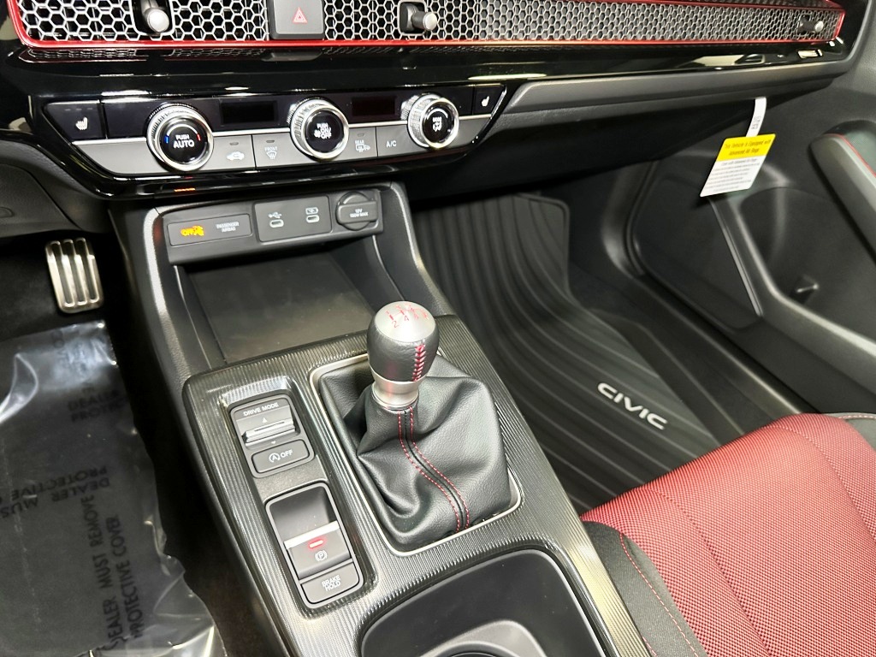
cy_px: 328
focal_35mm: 24
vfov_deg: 56.8
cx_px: 438
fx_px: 607
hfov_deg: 71.6
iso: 800
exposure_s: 1/30
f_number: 1.78
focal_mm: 6.86
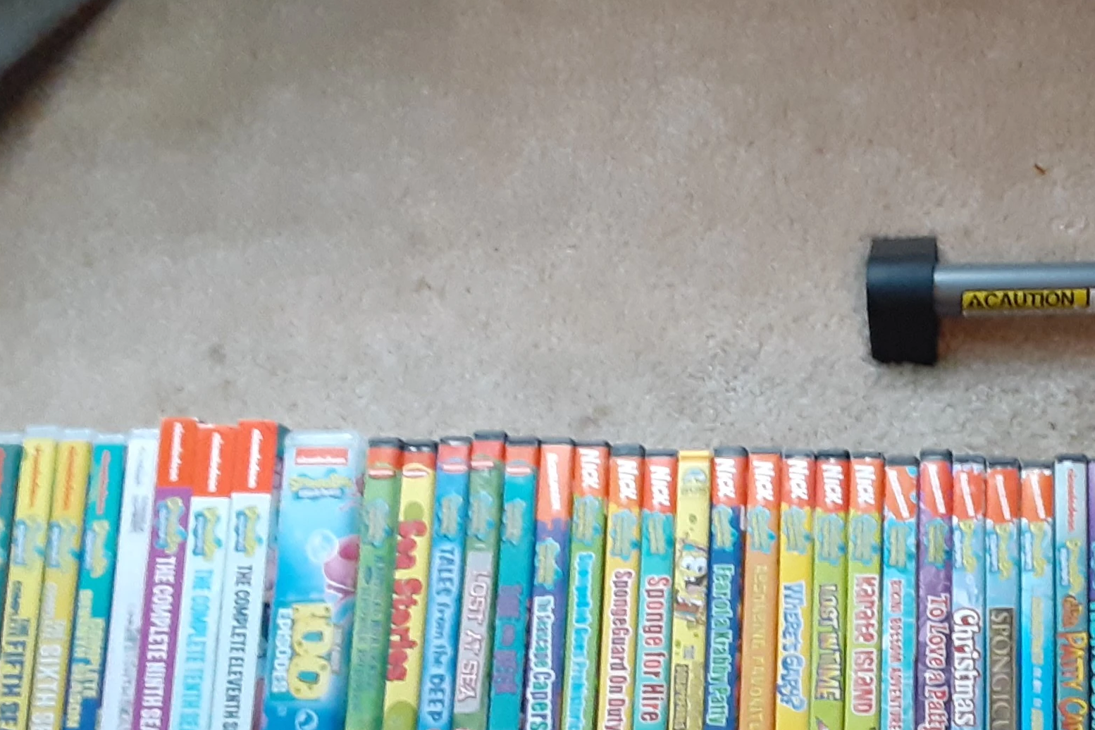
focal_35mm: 59
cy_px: 608
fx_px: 1794
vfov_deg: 22.6
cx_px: 951
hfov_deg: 32.5
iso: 303
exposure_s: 1/24
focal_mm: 2.91
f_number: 1.9
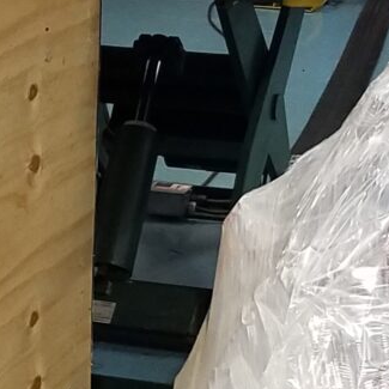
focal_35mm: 145
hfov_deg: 11.9
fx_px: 1844
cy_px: 305
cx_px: -5
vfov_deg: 12.0
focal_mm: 4.2
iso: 160
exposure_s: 1/40
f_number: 1.7
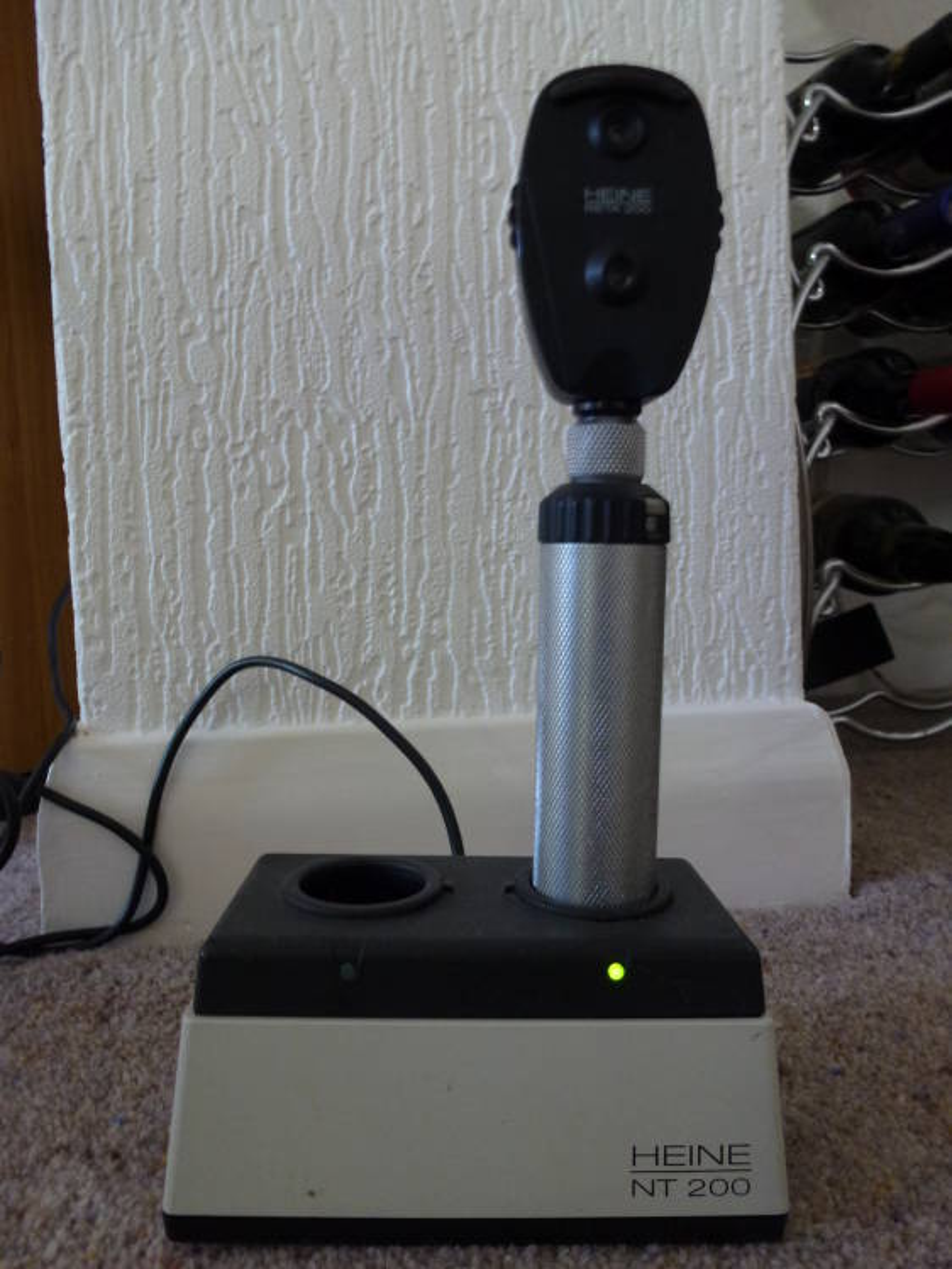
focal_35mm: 24
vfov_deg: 71.6
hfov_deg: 56.8
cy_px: 634
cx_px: 476
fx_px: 880
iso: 200
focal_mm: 4.3
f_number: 3.3
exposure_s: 1/10
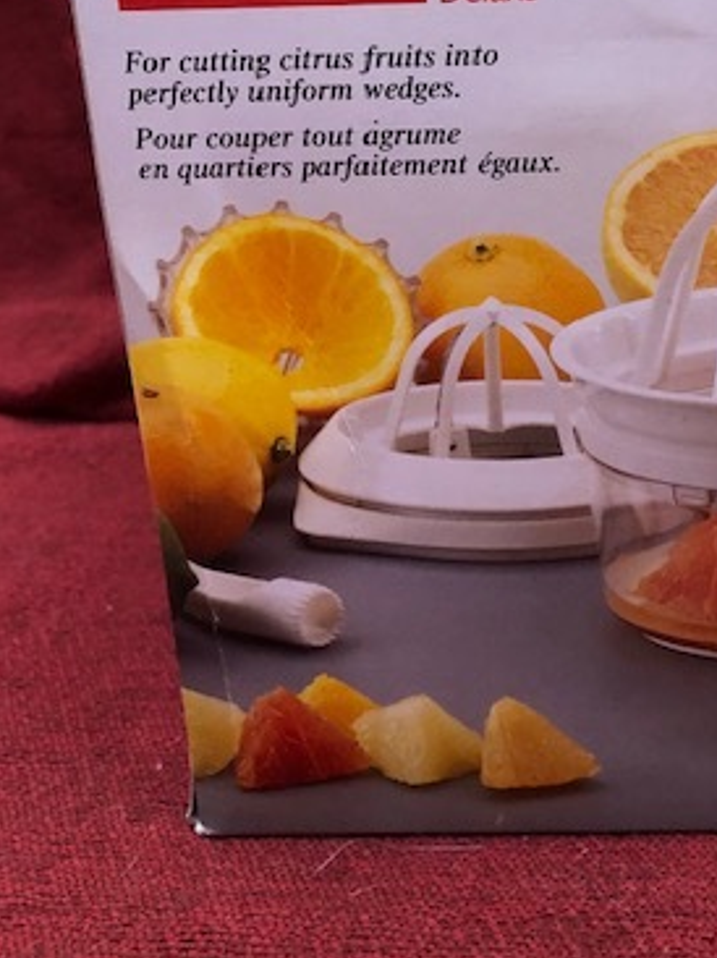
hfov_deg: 29.0
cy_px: 170
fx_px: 1355
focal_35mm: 49
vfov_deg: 37.3
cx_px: 578
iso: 100
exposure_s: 1/15
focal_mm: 3.99
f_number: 1.8
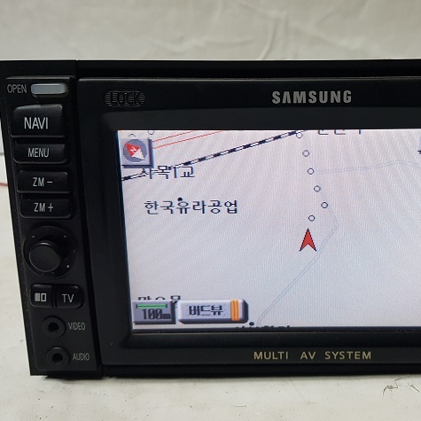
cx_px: 304
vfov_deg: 42.8
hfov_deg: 41.8
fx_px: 537
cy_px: 211
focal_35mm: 39
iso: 80
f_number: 1.7
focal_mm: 4.2
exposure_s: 1/60
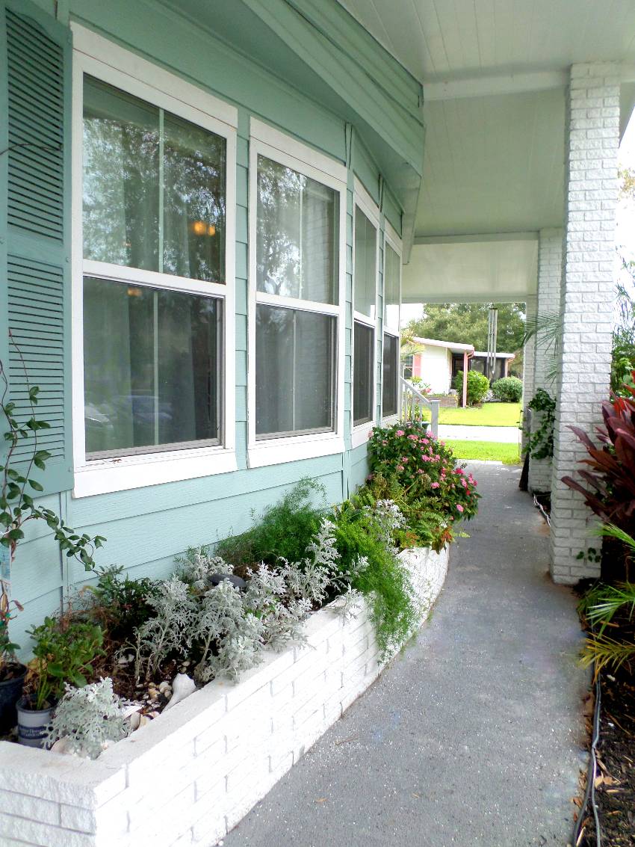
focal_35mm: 25
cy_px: 424
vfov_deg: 69.4
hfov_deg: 54.9
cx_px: 318
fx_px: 611
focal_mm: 4.5
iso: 80
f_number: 2.5
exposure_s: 1/350
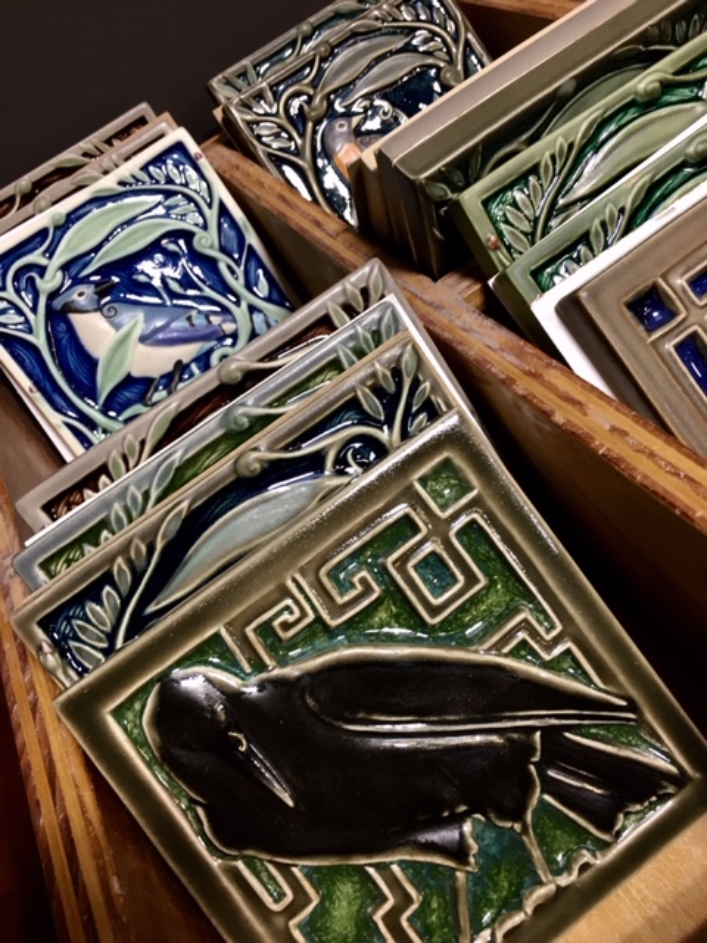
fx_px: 790
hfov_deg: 48.2
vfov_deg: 61.7
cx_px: 354
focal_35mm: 29
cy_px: 472
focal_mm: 4.15
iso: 64
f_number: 2.2
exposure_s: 1/30
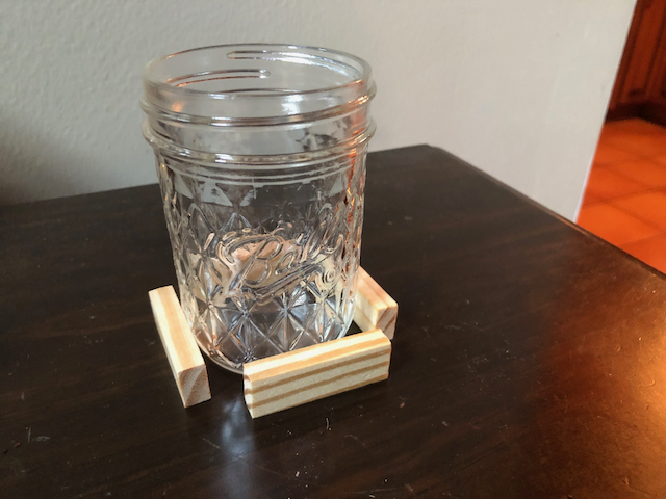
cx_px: 333
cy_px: 250
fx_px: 539
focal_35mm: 28
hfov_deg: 63.4
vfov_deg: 49.7
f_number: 1.8
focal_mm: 3.99
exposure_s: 1/4
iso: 100
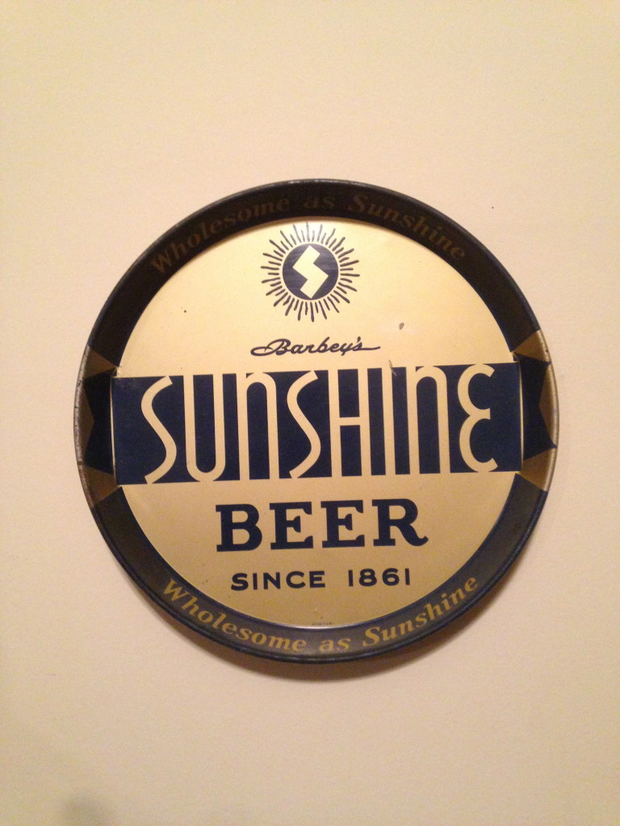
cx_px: 310
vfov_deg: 55.4
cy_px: 413
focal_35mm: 33
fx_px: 788
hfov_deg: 42.9
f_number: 2.4
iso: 400
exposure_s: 1/20
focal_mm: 4.13
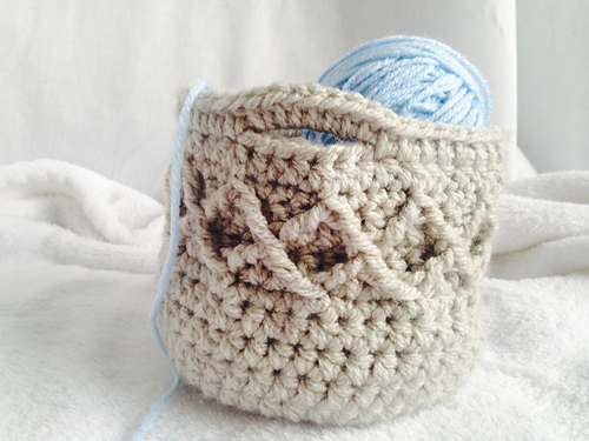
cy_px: 220
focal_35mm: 33
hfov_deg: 55.4
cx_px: 294
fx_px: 562
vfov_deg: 42.9
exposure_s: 1/20
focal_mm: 4.12
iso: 125
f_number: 2.4
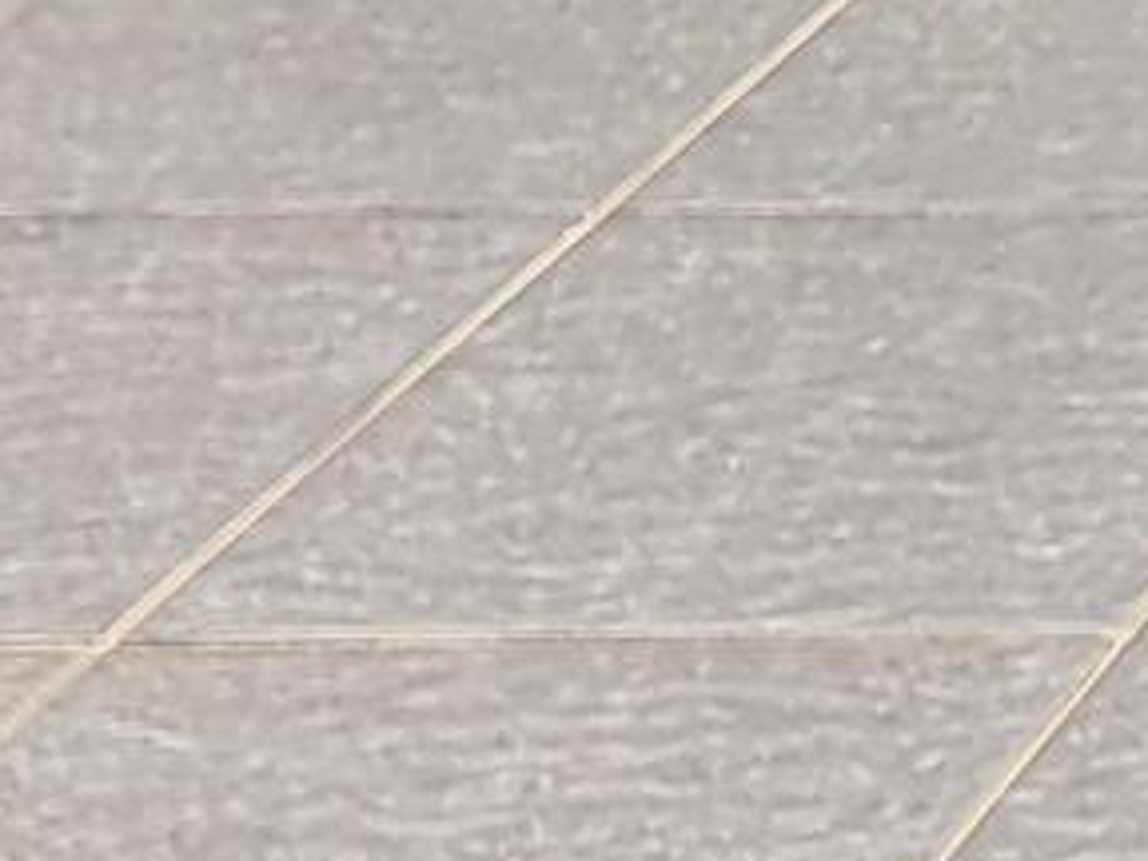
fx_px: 6135
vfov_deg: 7.2
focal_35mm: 185
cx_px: 3874
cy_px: -1694
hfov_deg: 8.3
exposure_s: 1/138
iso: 50
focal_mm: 4.3
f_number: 2.4
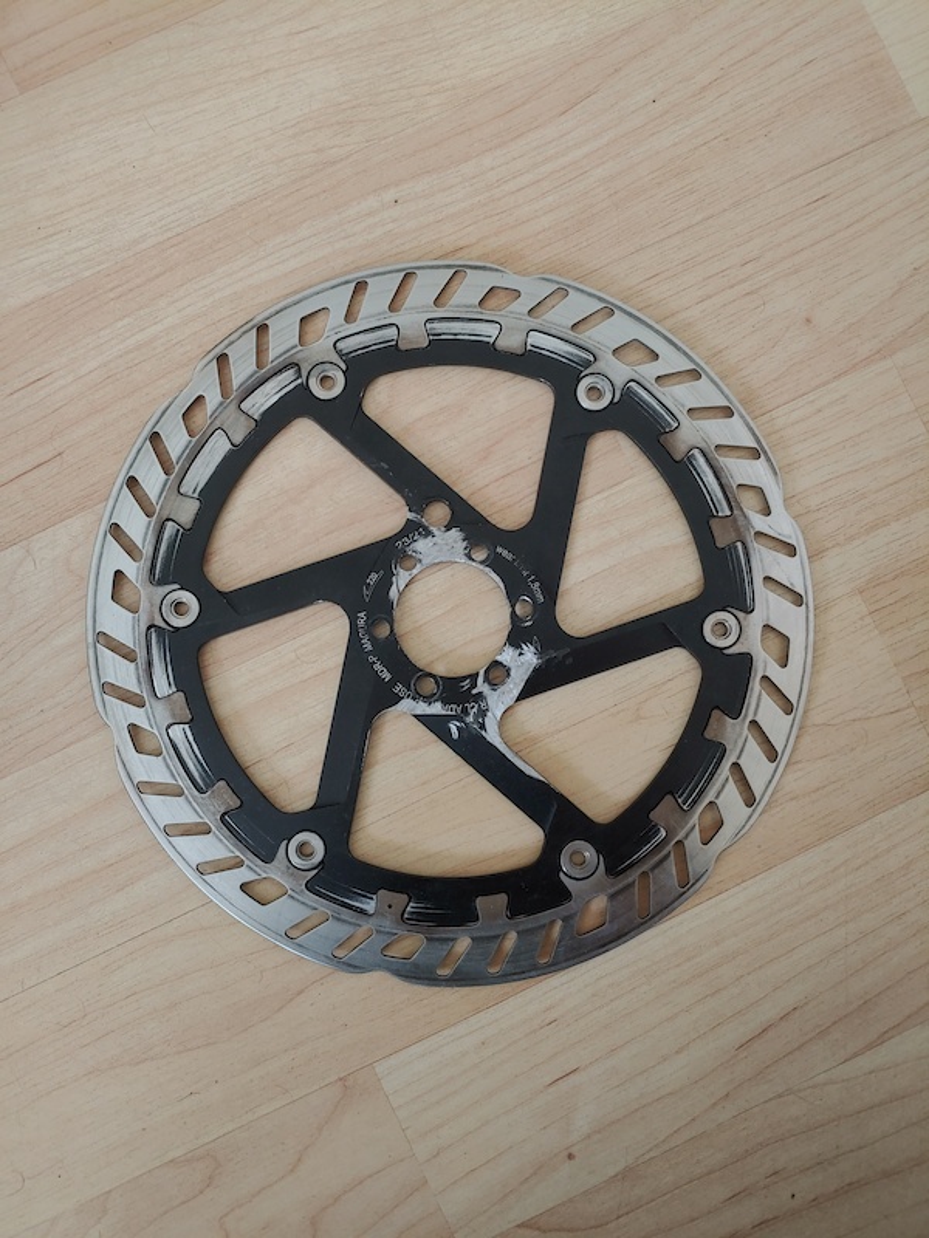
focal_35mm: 25
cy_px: 619
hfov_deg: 54.9
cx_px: 464
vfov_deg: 69.4
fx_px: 895
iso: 200
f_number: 1.5
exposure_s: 1/24
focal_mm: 4.23
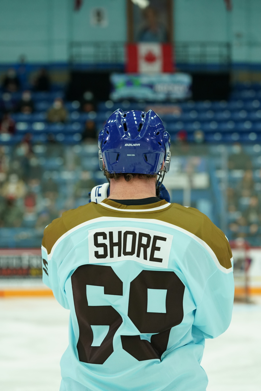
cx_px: 130
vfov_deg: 20.8
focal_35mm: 98
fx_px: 1066
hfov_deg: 14.0
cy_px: 196
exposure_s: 1/320
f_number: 4
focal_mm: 98
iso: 3200
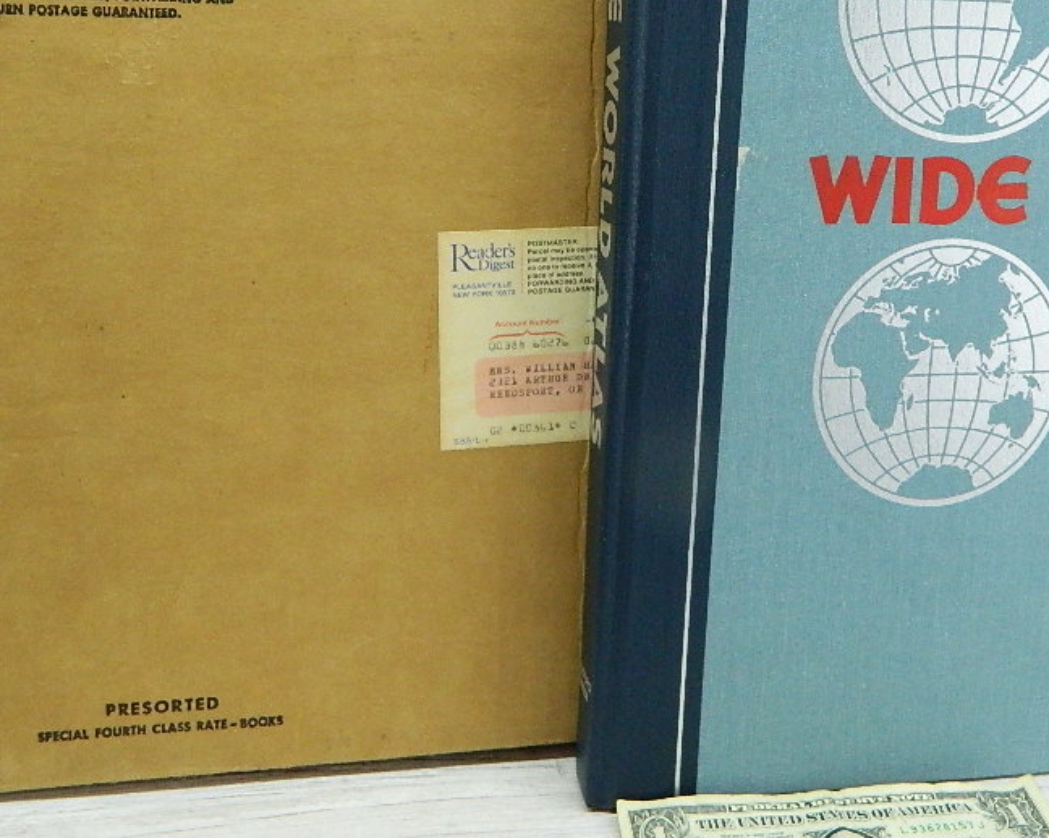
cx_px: 648
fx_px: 1676
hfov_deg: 34.6
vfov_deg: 27.8
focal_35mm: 54
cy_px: 243
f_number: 3.3
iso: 400
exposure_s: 1/160
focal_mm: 6.2
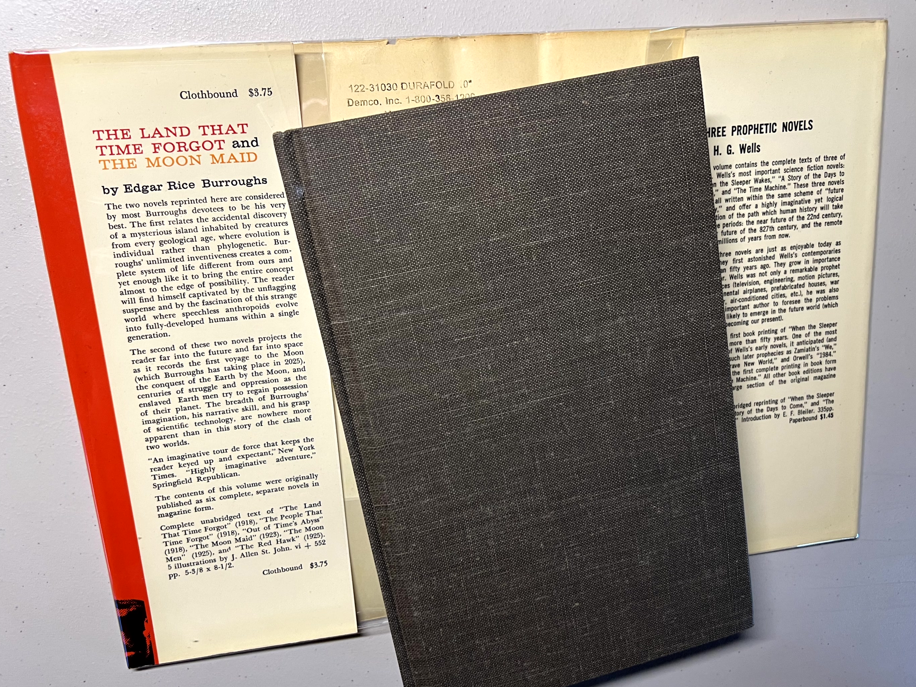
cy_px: 363
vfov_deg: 49.7
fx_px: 741
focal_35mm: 28
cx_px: 467
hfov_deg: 63.4
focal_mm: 5.7
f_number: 1.5
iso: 100
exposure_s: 1/60
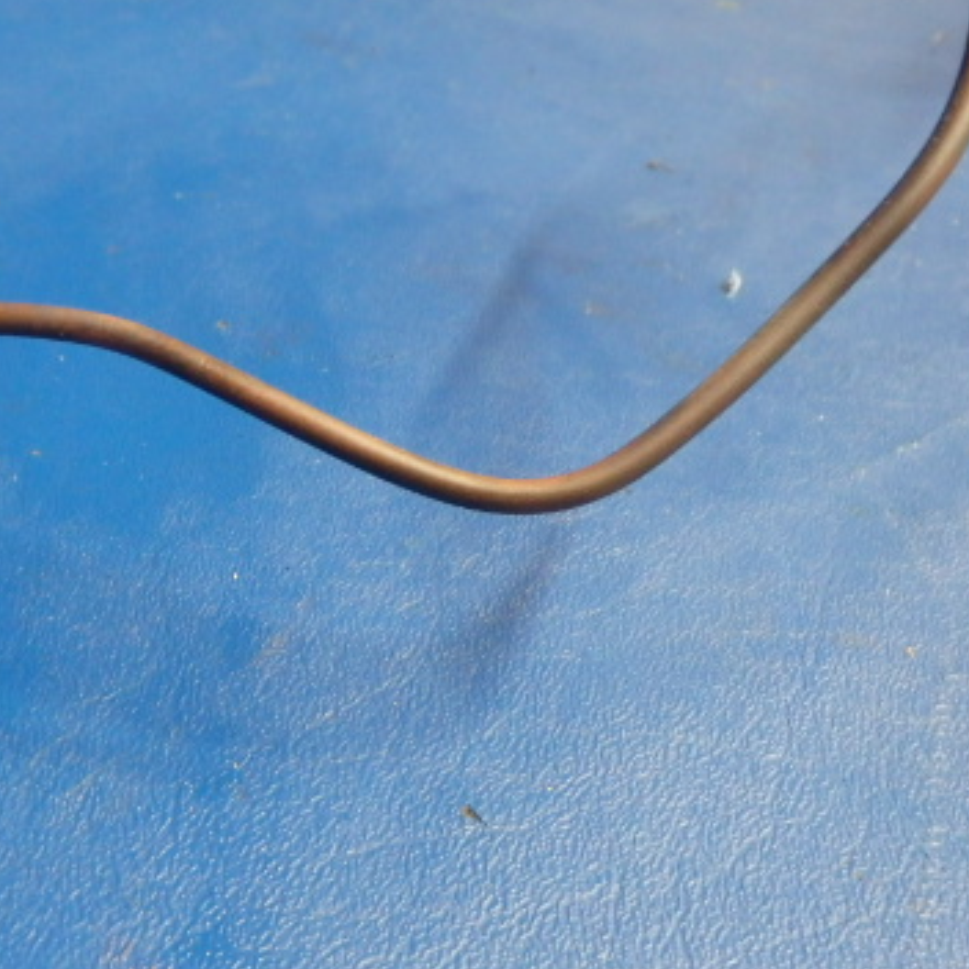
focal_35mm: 45
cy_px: 597
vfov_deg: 37.4
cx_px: 173
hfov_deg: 36.1
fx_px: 1425
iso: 800
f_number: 3.9
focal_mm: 5
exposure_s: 1/20
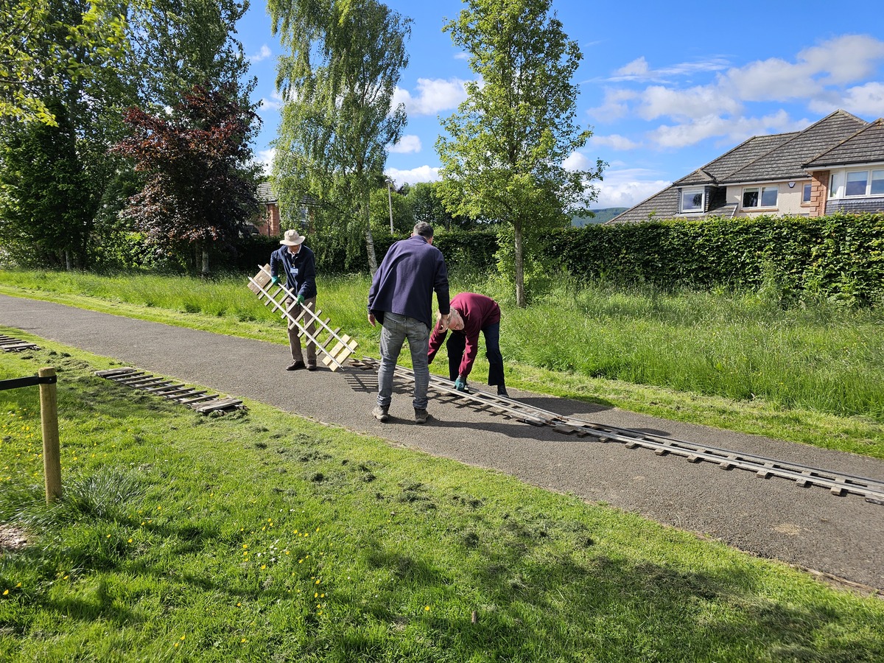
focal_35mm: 23
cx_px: 442
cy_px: 332
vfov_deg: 58.9
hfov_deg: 73.9
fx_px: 587
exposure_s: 1/591
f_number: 1.7
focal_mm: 6.3
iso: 10
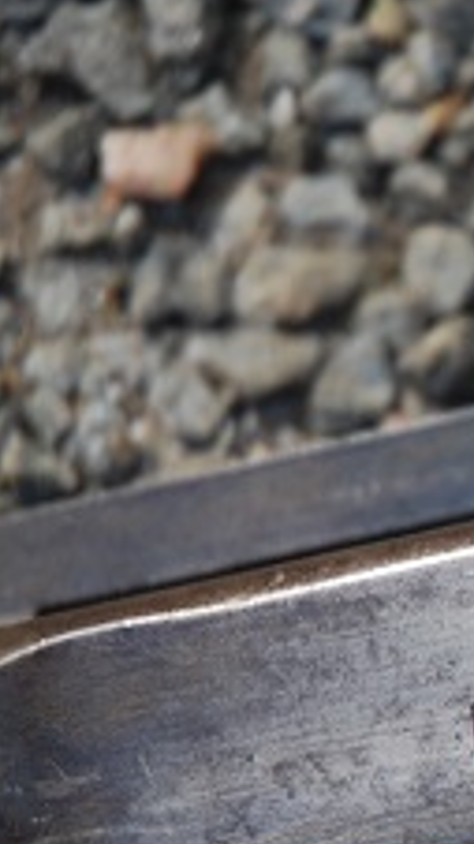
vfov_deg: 7.4
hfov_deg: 4.1
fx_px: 6529
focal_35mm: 292
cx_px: 843
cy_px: 558
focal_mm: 70
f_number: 4.5
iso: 200
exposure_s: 1/200
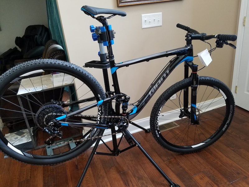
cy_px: 94
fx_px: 187
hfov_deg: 67.3
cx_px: 124
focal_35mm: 26
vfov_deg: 53.1
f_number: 1.7
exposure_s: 1/15
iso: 200
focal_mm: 4.2
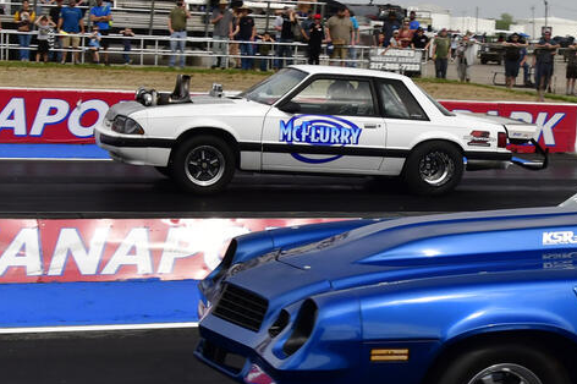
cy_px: 223
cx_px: 467
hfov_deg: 23.8
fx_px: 1345
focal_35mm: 84
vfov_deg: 16.2
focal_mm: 21
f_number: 5.6
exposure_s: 1/1000
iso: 400
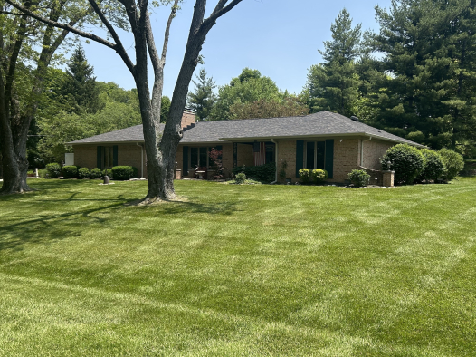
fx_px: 454
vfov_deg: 42.9
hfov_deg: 54.8
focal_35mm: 33
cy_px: 194
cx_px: 295
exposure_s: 1/2299
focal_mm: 5.7
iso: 50
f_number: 1.5
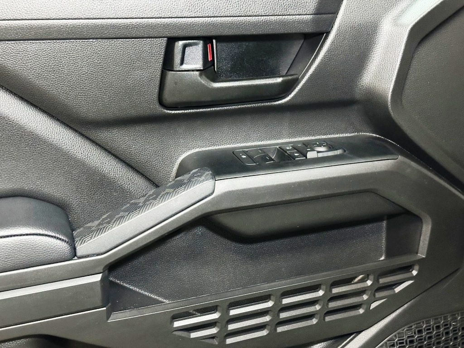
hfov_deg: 39.7
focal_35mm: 48
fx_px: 643
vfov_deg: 30.3
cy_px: 174
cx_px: 232
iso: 640
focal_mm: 6.86
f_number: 1.78
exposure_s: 1/30
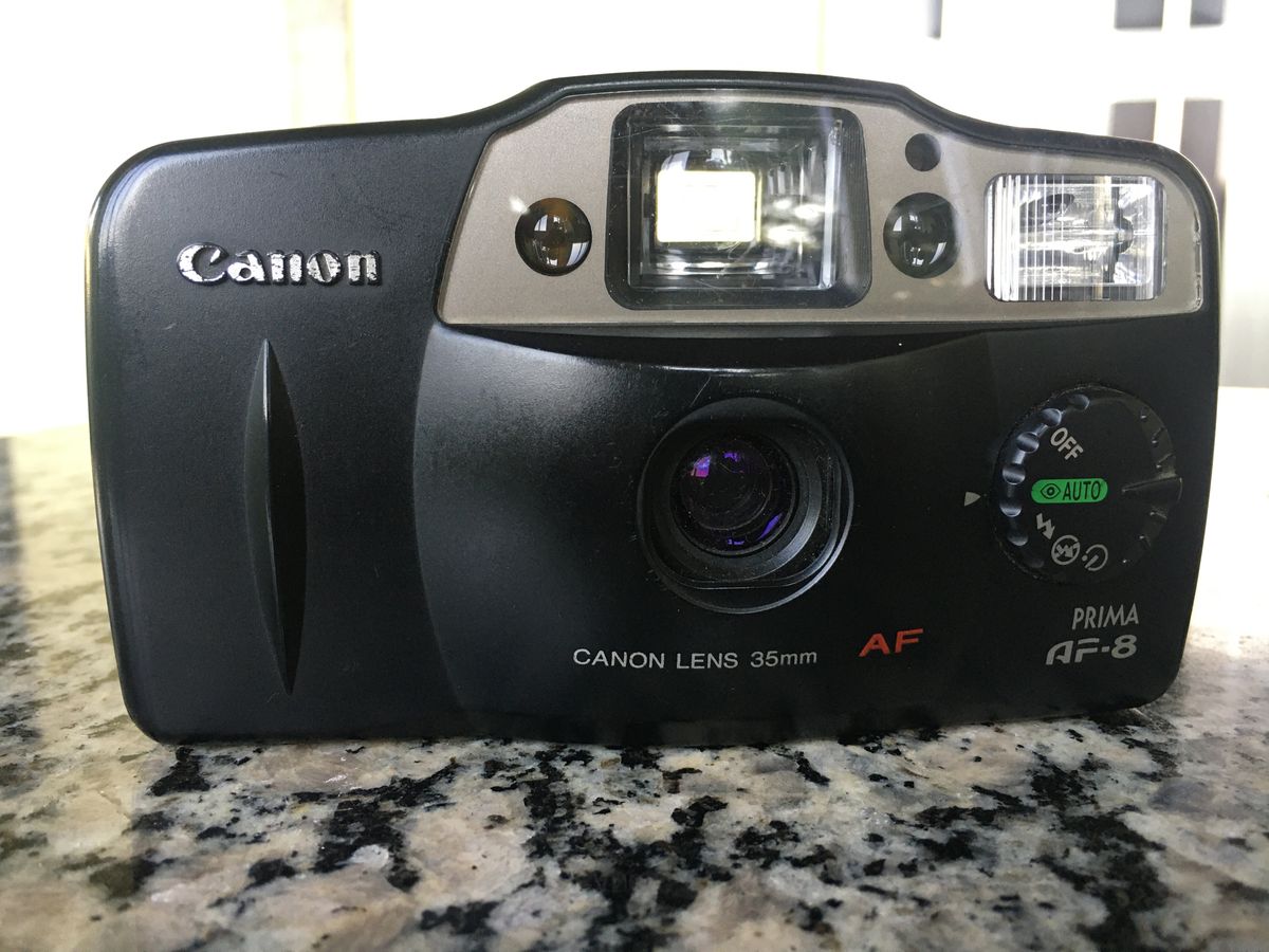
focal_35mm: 29
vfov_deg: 48.2
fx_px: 1063
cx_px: 634
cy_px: 476
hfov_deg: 61.7
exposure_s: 1/30
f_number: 2.2
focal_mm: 4.15
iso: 100
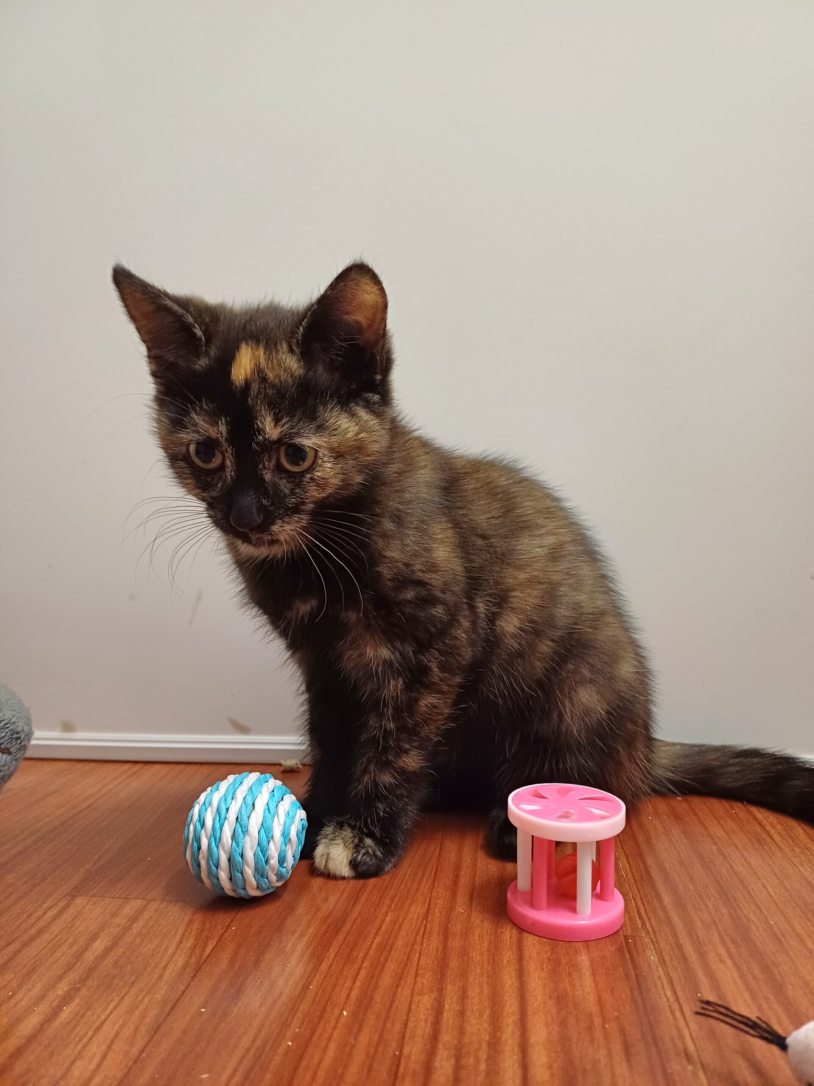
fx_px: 784
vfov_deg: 69.4
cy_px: 543
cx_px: 407
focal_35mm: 25
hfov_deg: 54.9
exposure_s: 1/25
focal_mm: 4.65
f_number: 1.8
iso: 640
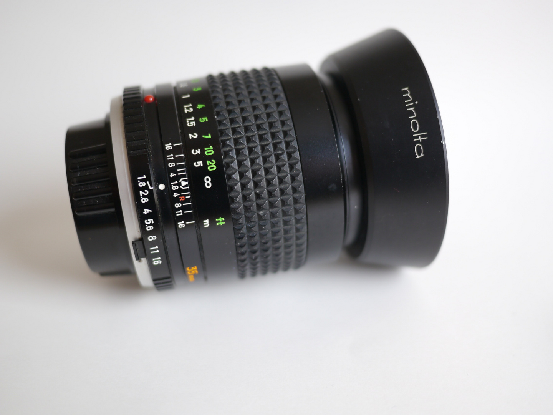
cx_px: 276
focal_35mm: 40
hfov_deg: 46.8
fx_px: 639
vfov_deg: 36.0
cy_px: 208
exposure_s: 1/125
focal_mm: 20
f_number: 1.7
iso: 160
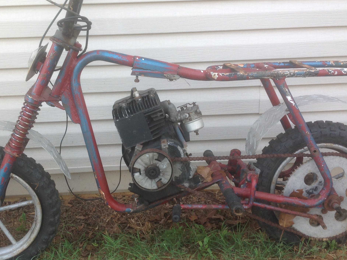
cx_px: 156
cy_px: 124
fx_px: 480
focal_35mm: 48
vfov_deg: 30.2
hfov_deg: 39.7
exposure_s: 1/142
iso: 50
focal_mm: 4.28
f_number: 2.4
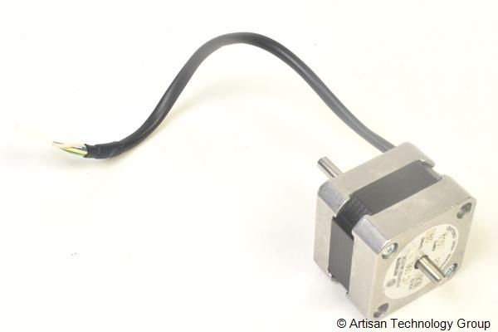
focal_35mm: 45
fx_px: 622
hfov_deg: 43.6
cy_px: 166
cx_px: 249
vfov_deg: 29.9
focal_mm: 30
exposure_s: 1/200
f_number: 14
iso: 200
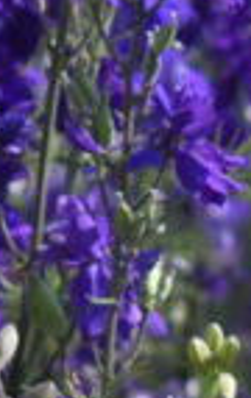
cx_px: 47
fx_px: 4519
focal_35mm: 415
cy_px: -102
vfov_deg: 5.0
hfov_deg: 3.2
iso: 140
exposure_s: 1/250
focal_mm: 38
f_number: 8
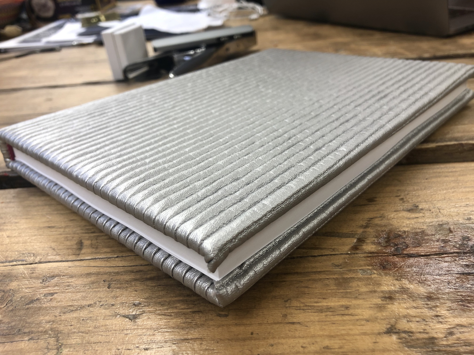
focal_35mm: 28
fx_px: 383
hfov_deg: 63.4
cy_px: 178
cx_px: 237
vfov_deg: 49.7
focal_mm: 4
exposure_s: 1/33
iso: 25
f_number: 1.8
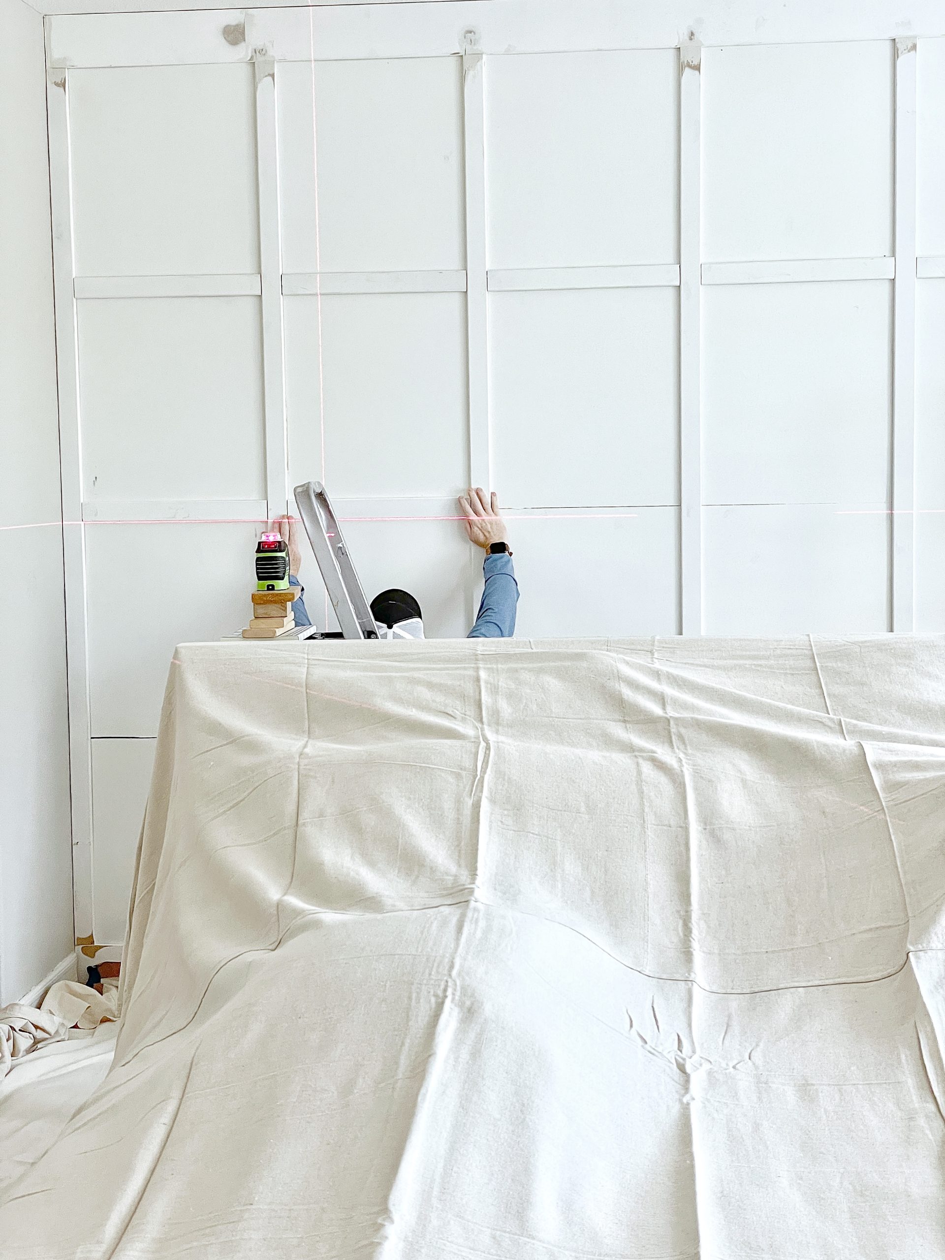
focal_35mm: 52
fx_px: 1893
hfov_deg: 28.0
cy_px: 630
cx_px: 472
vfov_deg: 36.8
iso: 125
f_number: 2
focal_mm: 6
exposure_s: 1/122
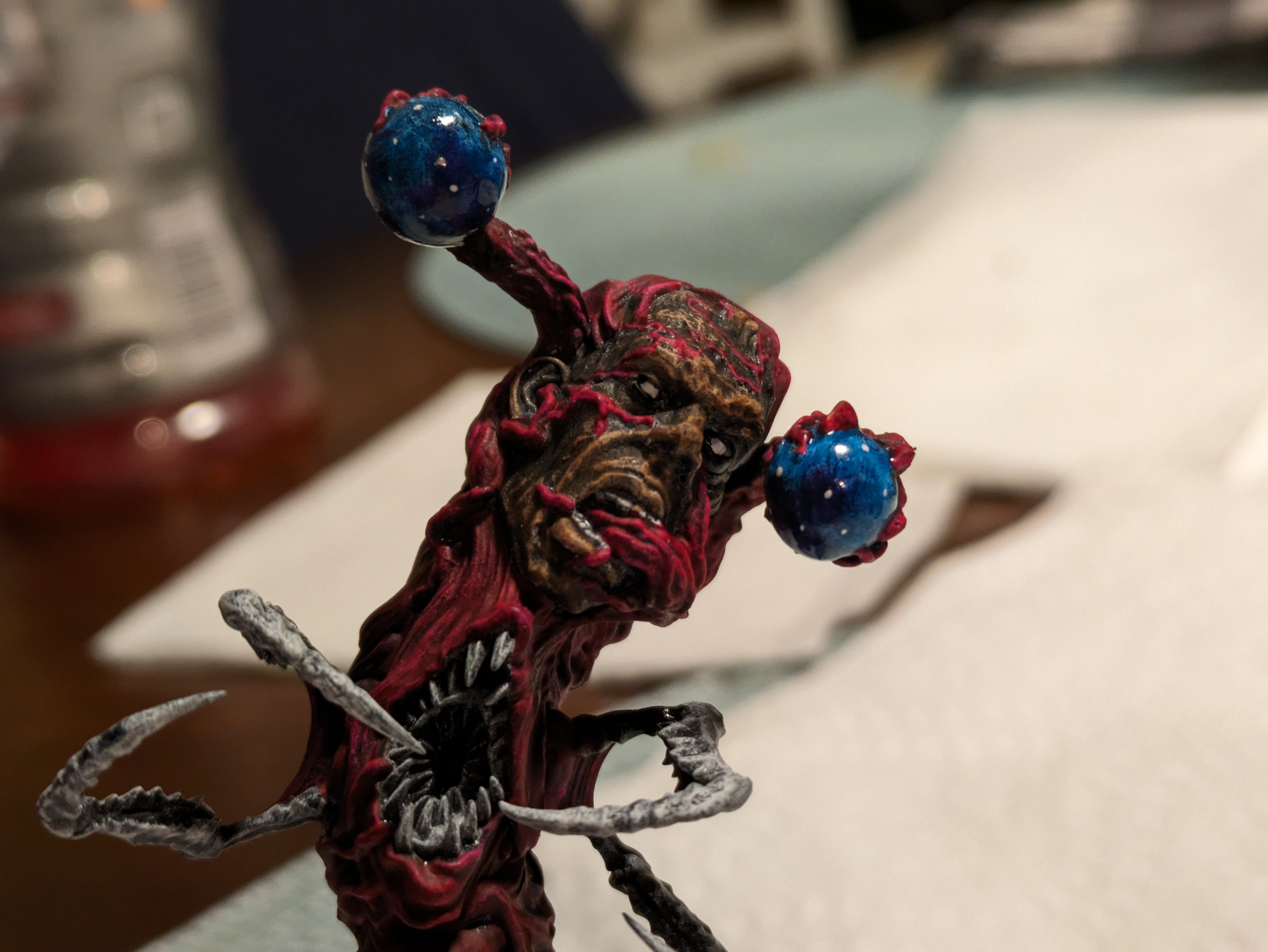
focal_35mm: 51
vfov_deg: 28.6
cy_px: 476
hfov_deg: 37.5
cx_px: 634
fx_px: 1869
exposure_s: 1/24
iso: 301
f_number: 1.89
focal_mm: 5.43
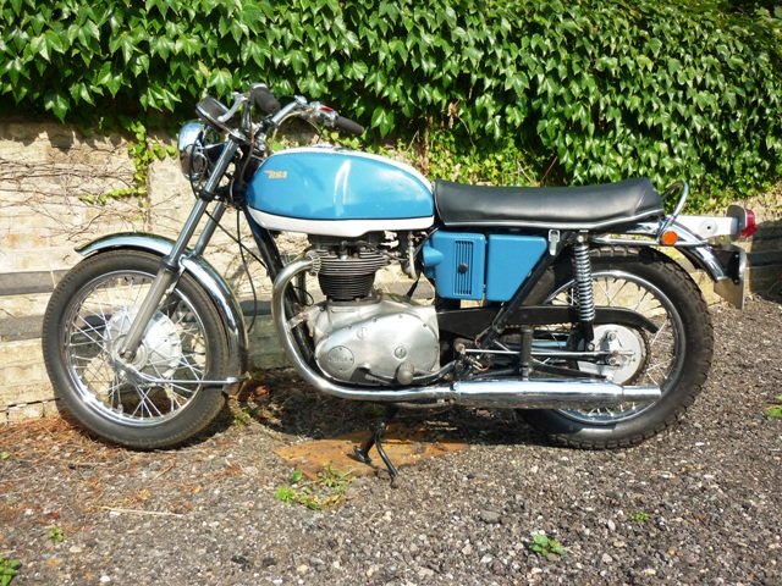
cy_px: 293
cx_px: 391
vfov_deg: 42.9
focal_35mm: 33
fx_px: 745
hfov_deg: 55.4
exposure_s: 1/640
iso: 80
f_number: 2.8
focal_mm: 5.5
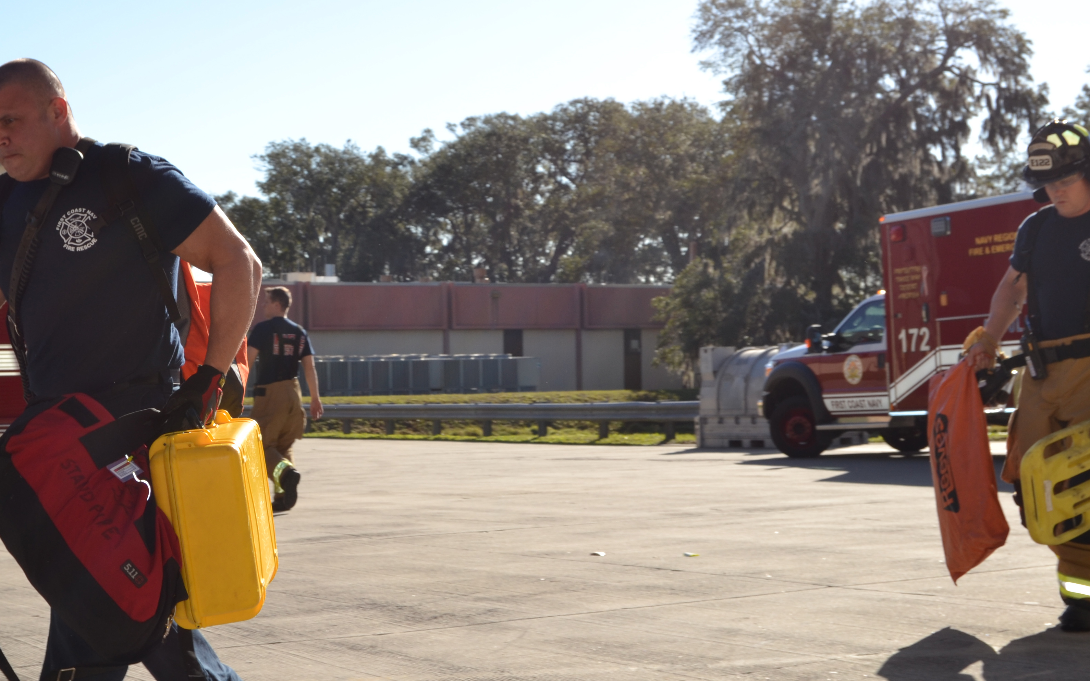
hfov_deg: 32.8
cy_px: 317
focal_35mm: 62
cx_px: 417
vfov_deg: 21.0
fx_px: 1842
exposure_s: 1/200
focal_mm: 28
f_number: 8
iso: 100
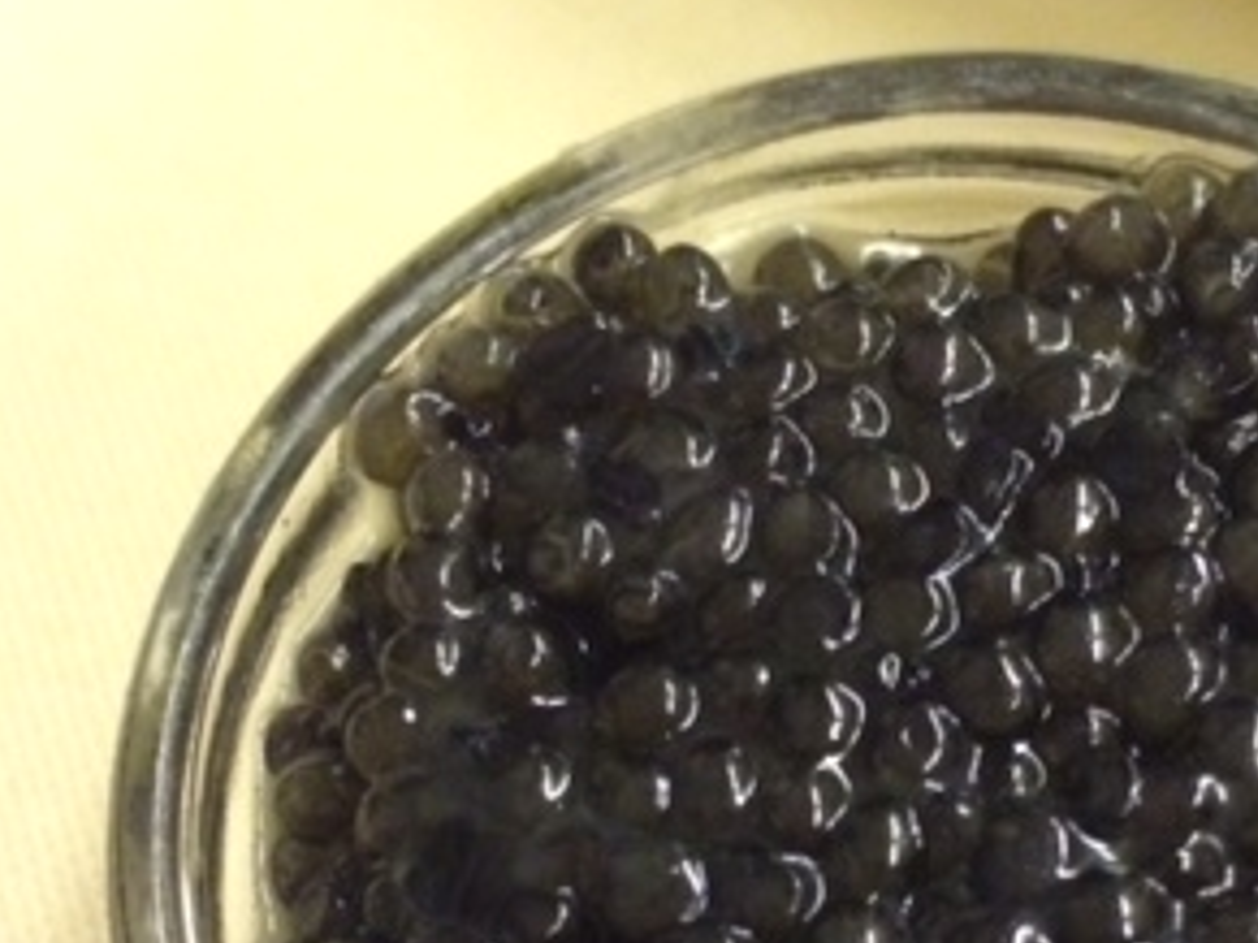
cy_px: 783
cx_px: 921
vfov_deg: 21.9
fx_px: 2398
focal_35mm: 66
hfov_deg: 29.0
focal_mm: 4.12
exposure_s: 1/30
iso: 320
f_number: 2.2
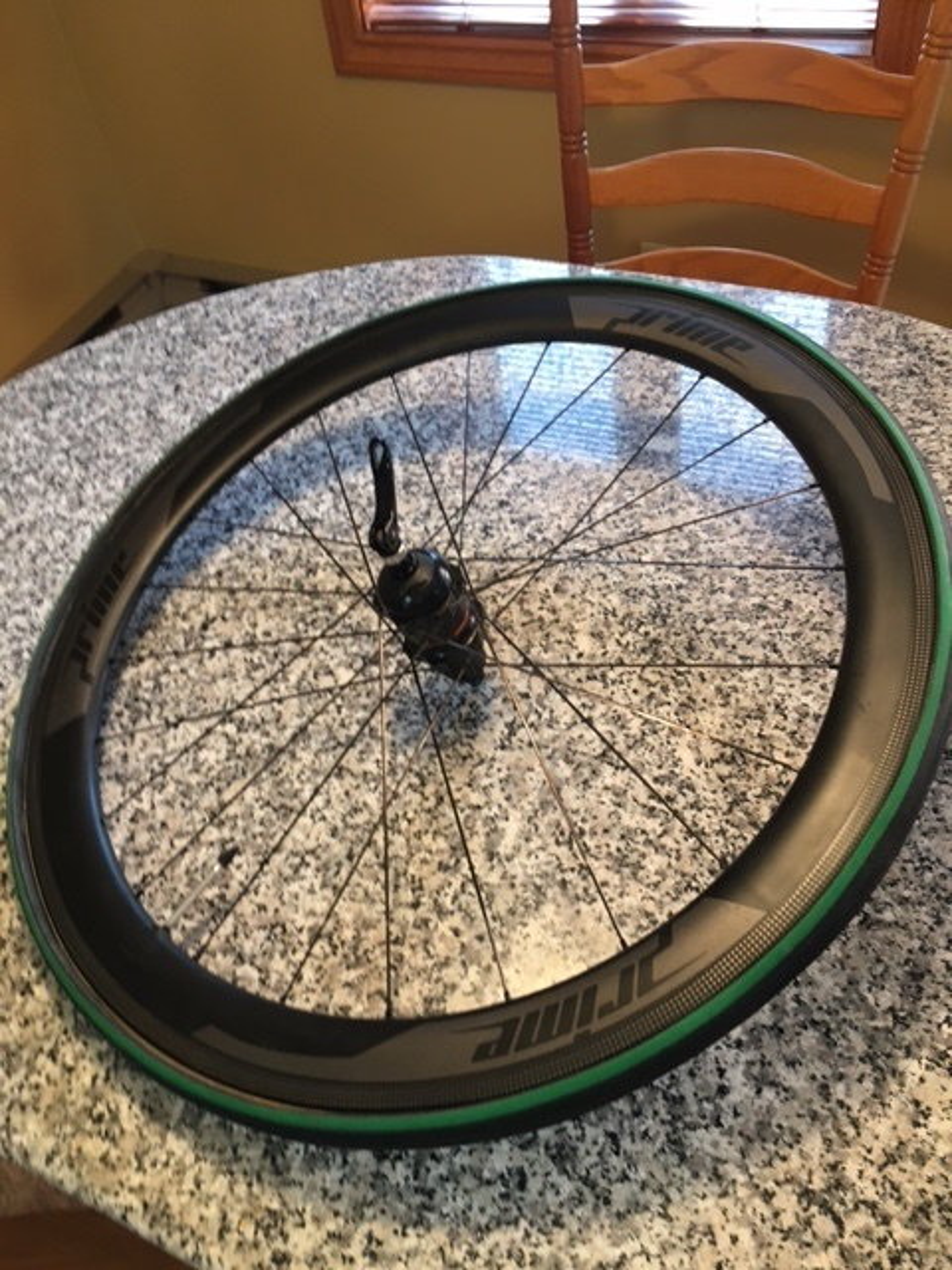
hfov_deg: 48.2
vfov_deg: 61.7
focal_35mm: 29
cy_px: 635
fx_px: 1063
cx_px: 476
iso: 80
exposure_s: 1/30
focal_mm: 4.15
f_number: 2.2
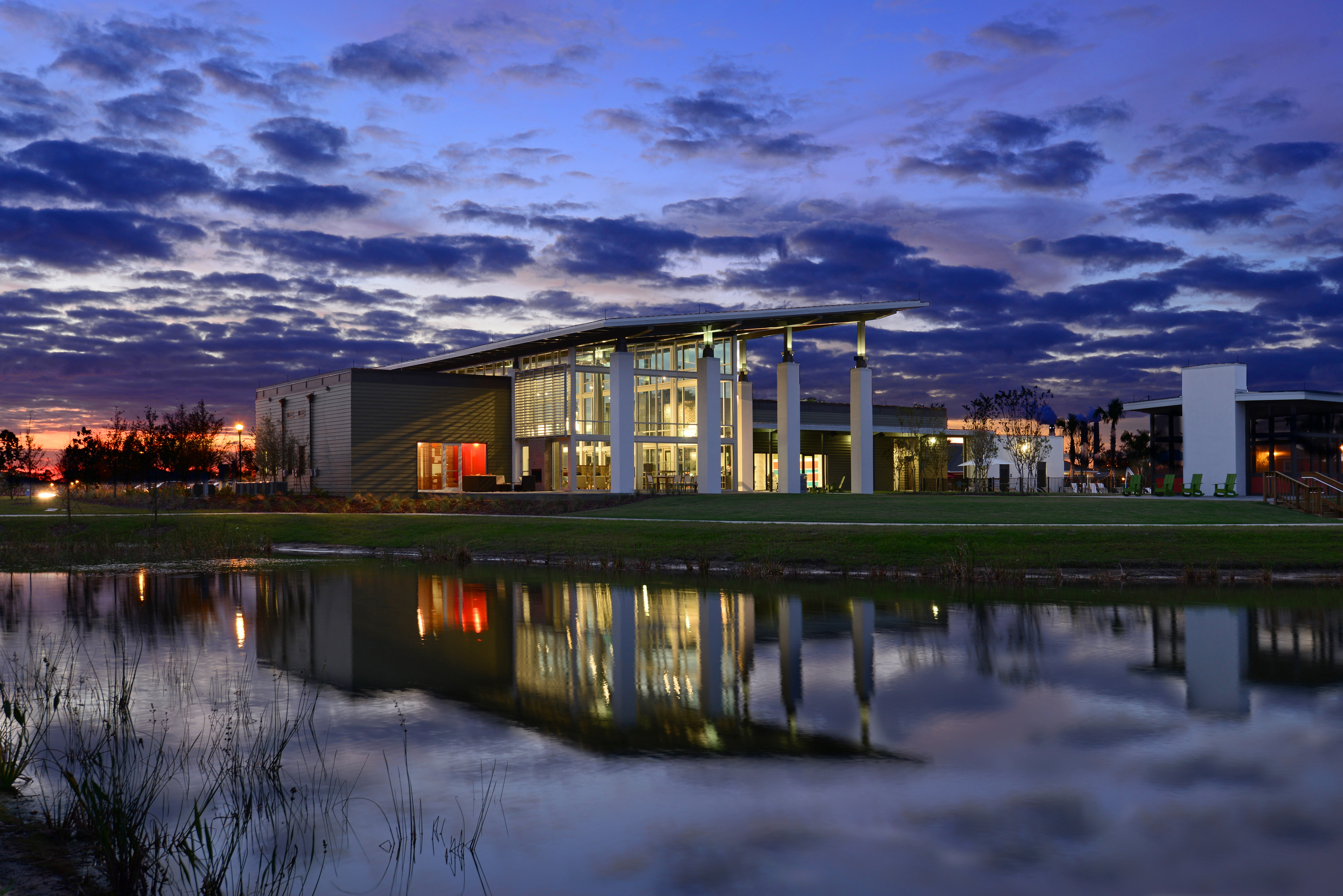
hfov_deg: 54.4
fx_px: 1306
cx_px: 672
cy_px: 448
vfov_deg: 37.9
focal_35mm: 35
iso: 160
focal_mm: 35
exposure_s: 2.5
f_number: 8
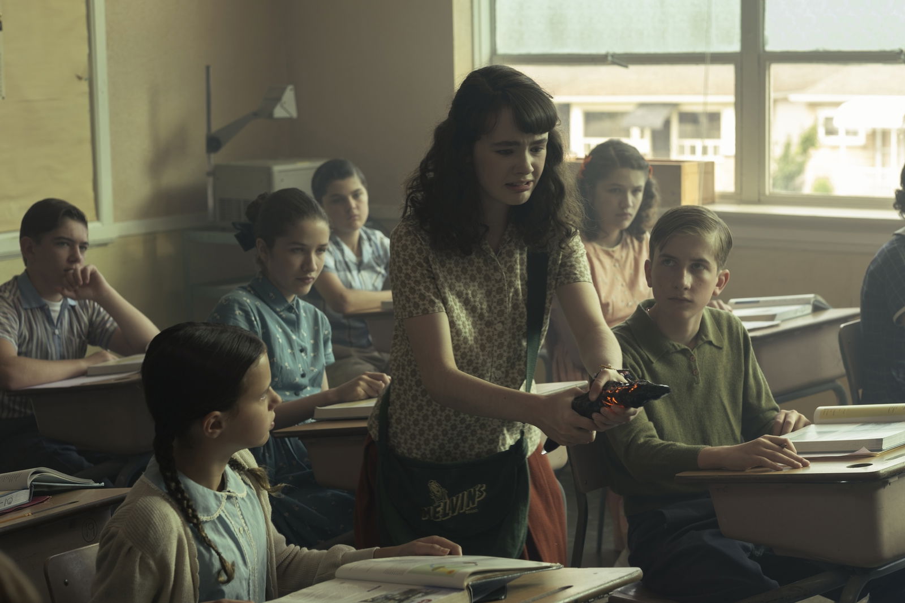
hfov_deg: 24.2
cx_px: 452
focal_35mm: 84
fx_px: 2111
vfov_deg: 16.3
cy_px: 302
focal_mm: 56
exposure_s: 1/50
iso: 125
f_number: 4.5
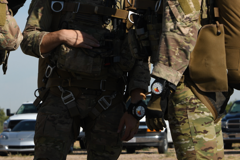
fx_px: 1993
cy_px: 28
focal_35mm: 299
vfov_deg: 4.6
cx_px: 89
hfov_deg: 6.9
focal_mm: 100
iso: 50
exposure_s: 1/125
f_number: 10
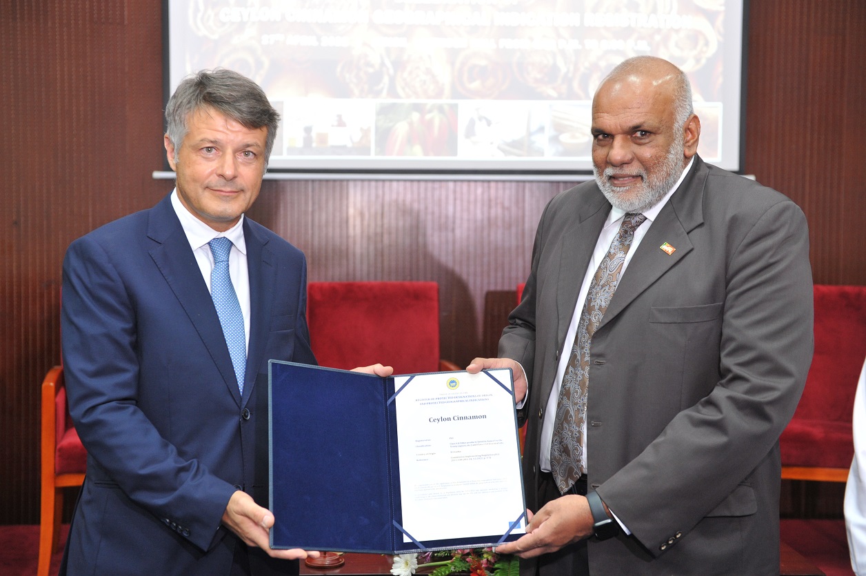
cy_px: 288
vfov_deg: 26.9
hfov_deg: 39.6
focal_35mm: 50
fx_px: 1202
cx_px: 433
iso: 1600
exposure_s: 1/50
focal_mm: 50
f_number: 3.5
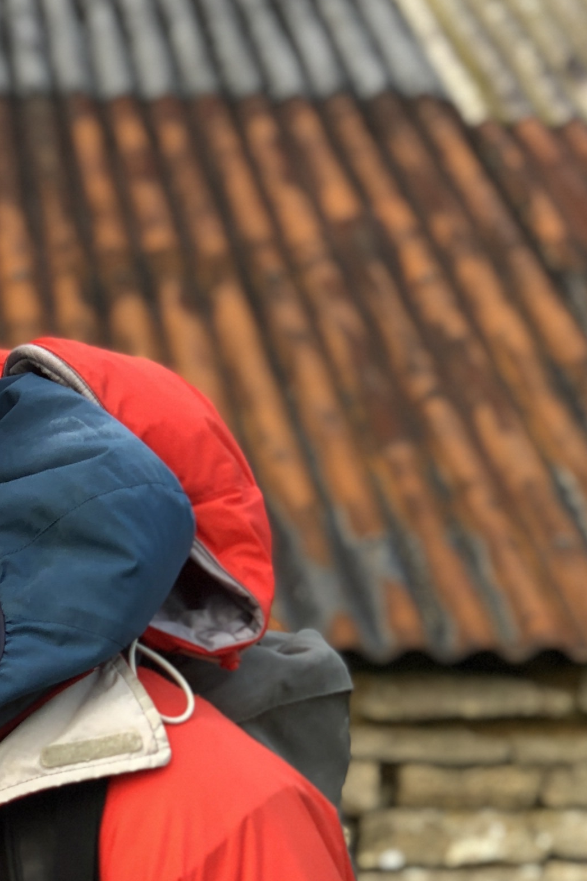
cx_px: -52
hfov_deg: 9.8
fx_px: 3399
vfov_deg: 14.7
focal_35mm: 139
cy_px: 723
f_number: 2.4
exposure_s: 1/60
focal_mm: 6
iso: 20
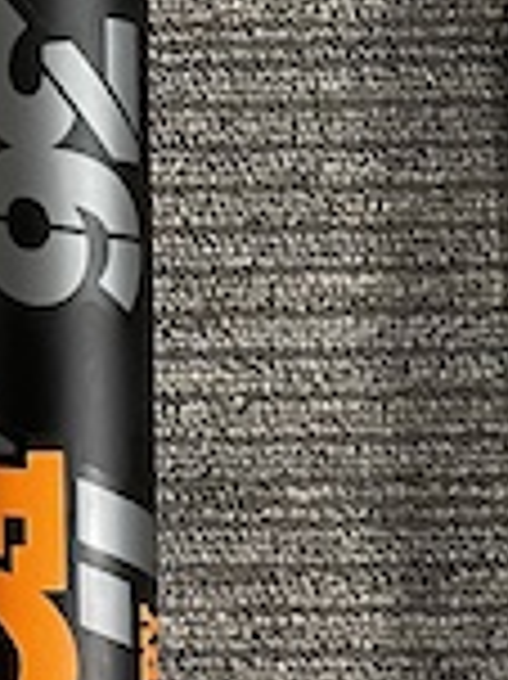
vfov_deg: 13.7
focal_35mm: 138
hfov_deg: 10.7
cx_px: 202
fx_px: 2704
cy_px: -230
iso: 400
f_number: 1.6
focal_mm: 4.2
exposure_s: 1/60
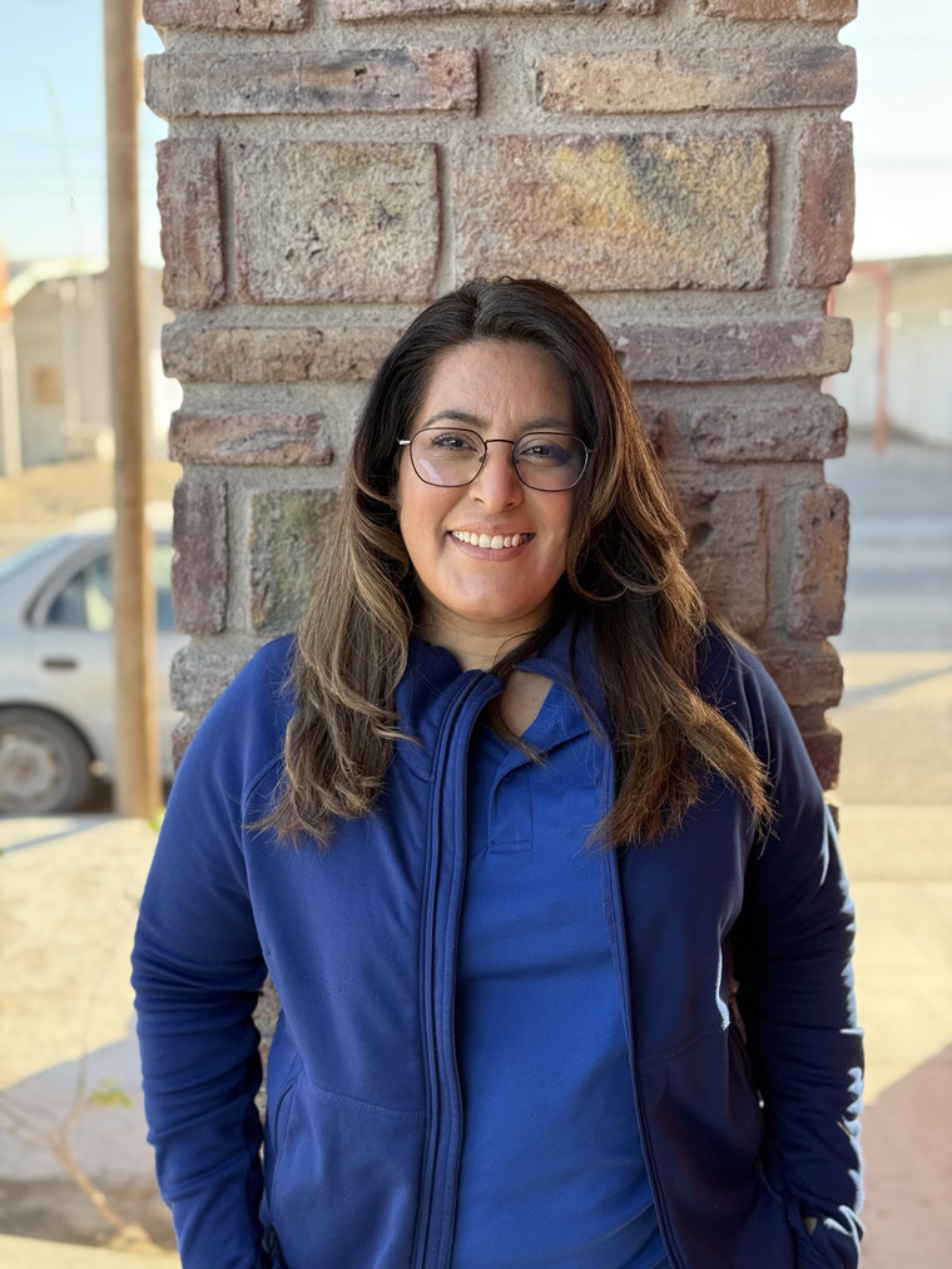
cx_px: 476
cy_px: 634
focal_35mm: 48
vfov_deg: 39.7
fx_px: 1760
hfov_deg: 30.3
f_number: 1.78
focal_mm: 6.76
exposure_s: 1/343
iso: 80
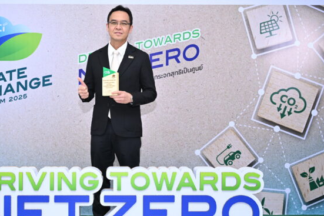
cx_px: 121
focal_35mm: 46
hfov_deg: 42.4
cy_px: 118
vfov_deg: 29.2
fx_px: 414
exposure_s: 1/125
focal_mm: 33
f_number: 4.5
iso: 1000
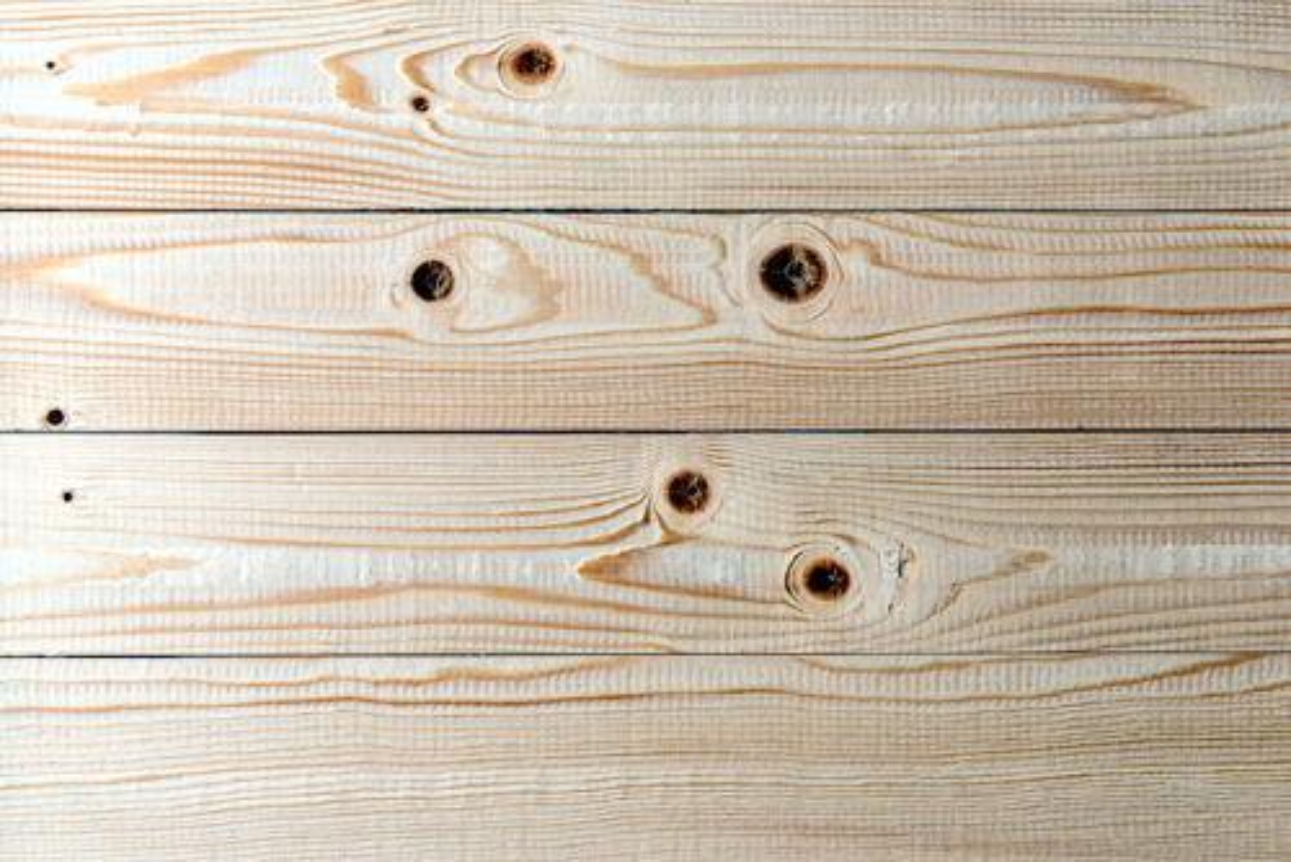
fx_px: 1722
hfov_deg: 41.1
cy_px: 431
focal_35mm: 48
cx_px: 646
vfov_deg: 28.1
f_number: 11
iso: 100
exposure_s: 1/13
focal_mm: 48
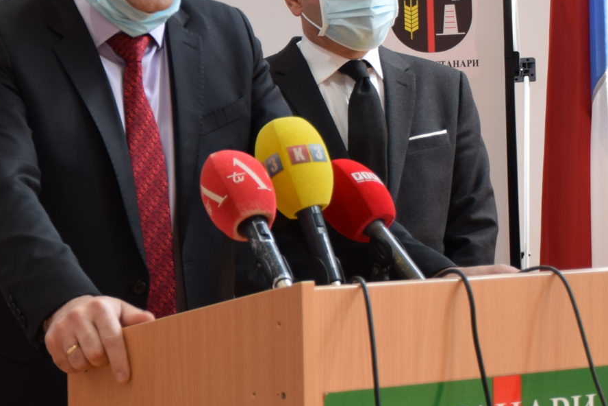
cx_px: -130
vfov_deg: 9.3
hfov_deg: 13.6
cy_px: 181
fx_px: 2482
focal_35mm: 147
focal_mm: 34
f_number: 4.2
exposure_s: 1/10
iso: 200
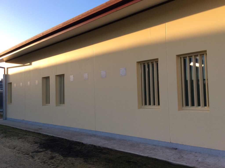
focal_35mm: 32
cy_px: 84
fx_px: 208
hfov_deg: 56.9
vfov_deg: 44.1
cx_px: 112
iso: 32
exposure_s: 1/340
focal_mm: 3.3
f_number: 2.4
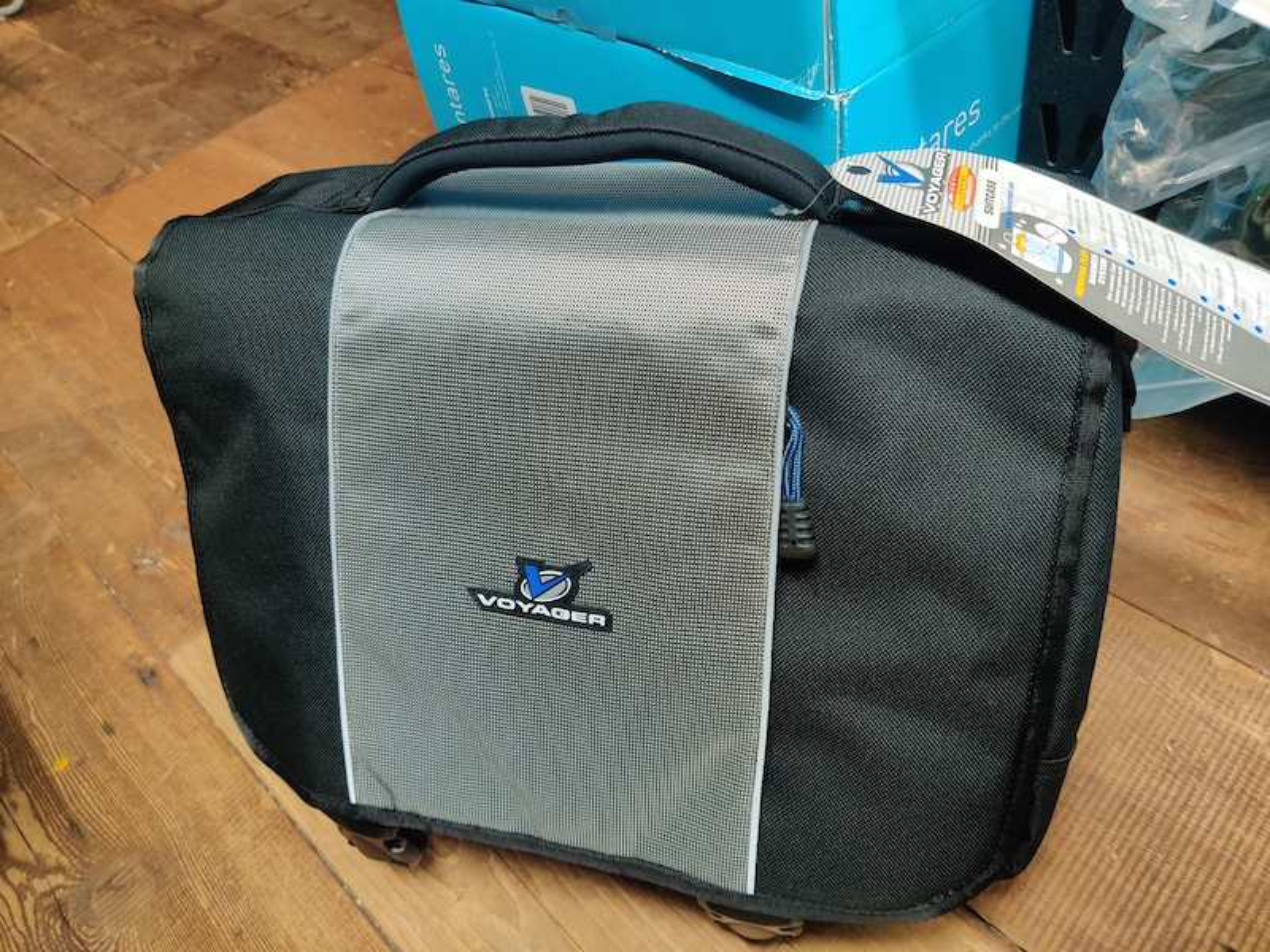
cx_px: 635
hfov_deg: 65.3
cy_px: 476
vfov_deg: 51.4
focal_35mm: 27
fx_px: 991
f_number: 1.75
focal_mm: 4.75
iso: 400
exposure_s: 1/20
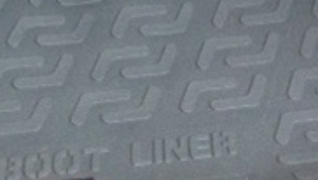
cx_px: 68
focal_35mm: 126
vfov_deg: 9.5
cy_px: -31
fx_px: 1064
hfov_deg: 16.9
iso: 320
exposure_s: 1/15
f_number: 2.4
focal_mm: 3.3
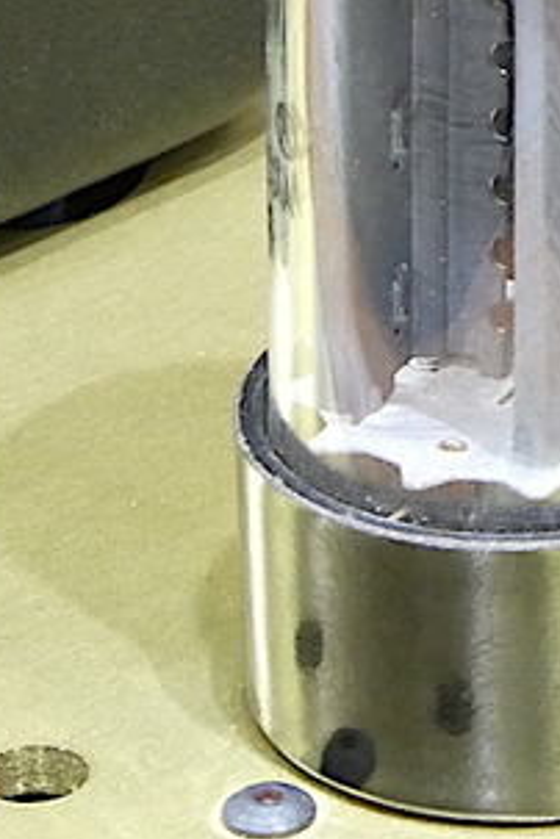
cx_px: 1026
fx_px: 15375
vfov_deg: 3.1
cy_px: -136
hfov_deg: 2.1
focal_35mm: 659
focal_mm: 35.8
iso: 400
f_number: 8
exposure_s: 1/2.5
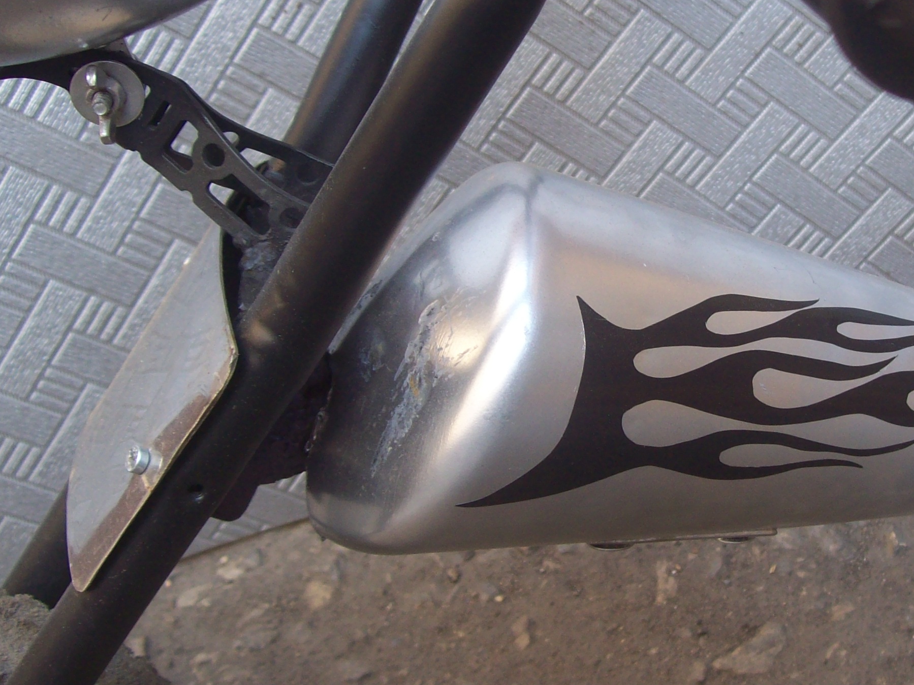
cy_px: 330
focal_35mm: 57
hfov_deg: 33.4
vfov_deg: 25.6
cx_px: 626
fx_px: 1505
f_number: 2.7
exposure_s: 1/64
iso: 80
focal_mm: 6
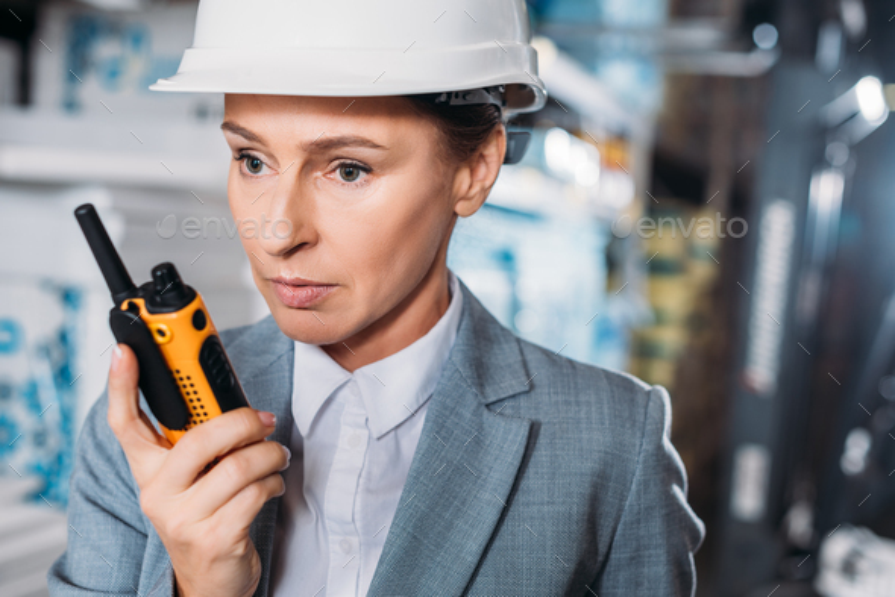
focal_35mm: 50
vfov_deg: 27.0
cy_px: 298
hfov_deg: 39.6
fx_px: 1244
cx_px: 448
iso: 80
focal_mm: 50
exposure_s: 1/200
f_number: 3.2
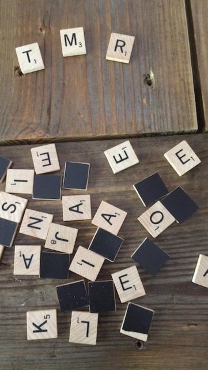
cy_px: 184
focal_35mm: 32
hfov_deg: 36.6
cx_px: 92
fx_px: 314
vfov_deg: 61.0
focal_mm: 4.15
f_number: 2.2
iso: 320
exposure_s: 1/15
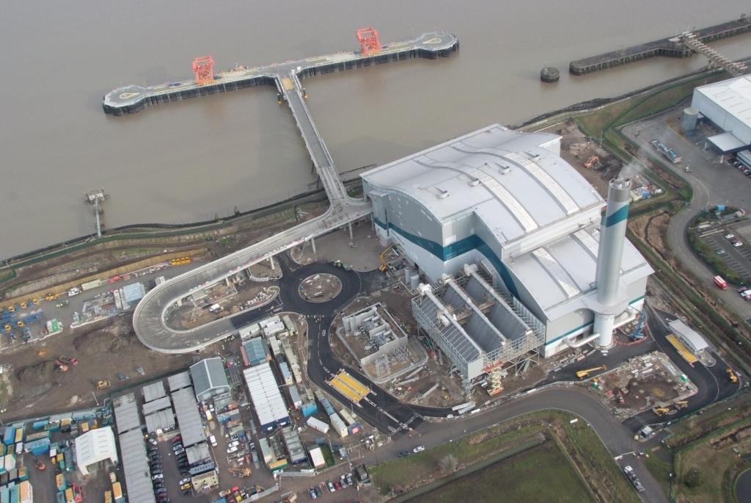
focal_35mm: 38
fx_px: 793
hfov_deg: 50.6
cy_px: 252
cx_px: 376
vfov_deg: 35.1
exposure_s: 1/800
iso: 1600
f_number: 10
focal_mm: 25
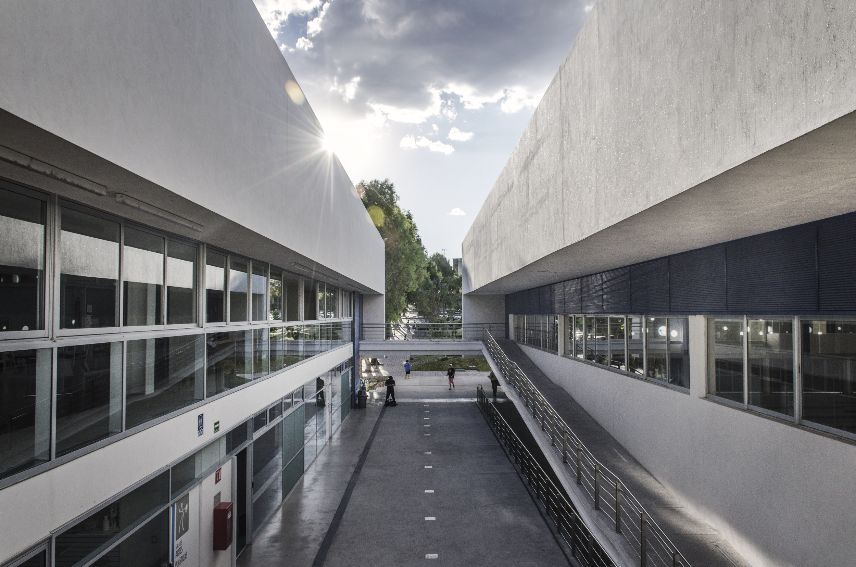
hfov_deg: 67.5
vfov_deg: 47.7
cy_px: 284
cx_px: 428
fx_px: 641
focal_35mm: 27
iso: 250
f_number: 8
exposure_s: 1/640
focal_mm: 18
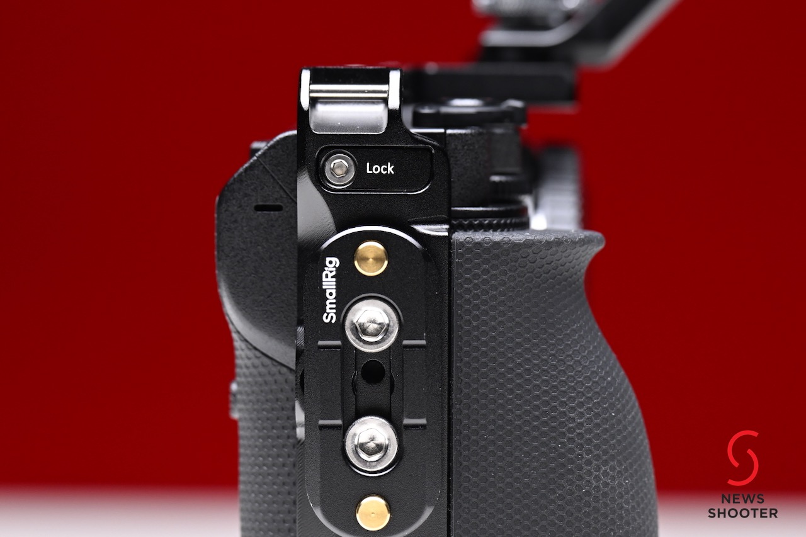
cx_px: 403
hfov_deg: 9.8
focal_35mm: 210
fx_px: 4701
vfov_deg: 6.5
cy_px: 268
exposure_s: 1/80
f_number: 5.6
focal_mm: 140
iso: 800
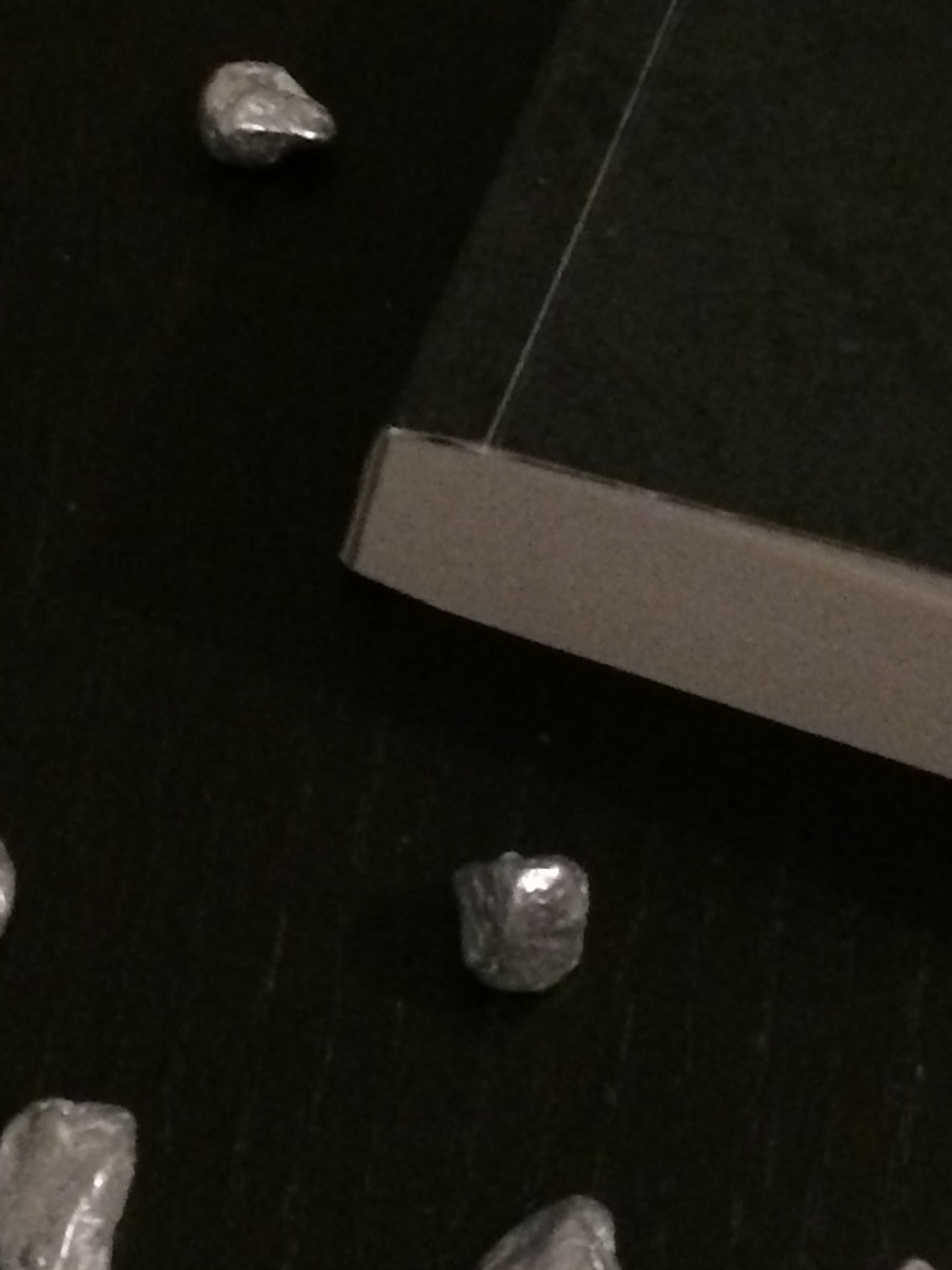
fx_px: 3886
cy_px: 68
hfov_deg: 13.9
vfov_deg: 18.2
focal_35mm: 106
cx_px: 642
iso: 400
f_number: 2.2
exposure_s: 1/17
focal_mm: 4.15
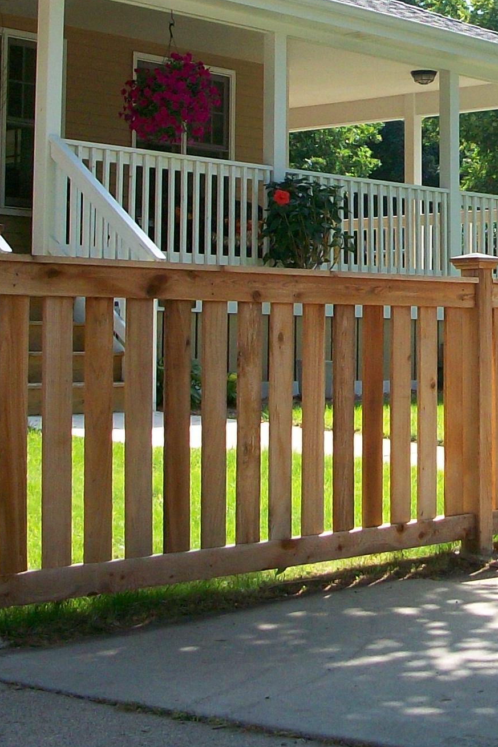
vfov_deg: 24.2
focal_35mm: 83
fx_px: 1722
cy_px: 194
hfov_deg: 16.1
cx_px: 499
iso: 80
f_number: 2.8
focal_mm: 5.7
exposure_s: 1/436
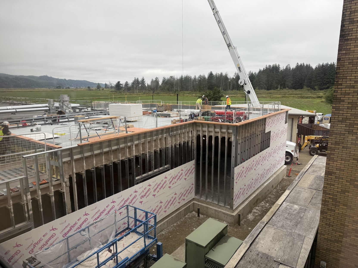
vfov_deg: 56.8
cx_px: 179
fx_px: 248
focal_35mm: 24
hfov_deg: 71.6
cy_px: 134
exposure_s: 1/931
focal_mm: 6.76
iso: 80
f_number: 1.78
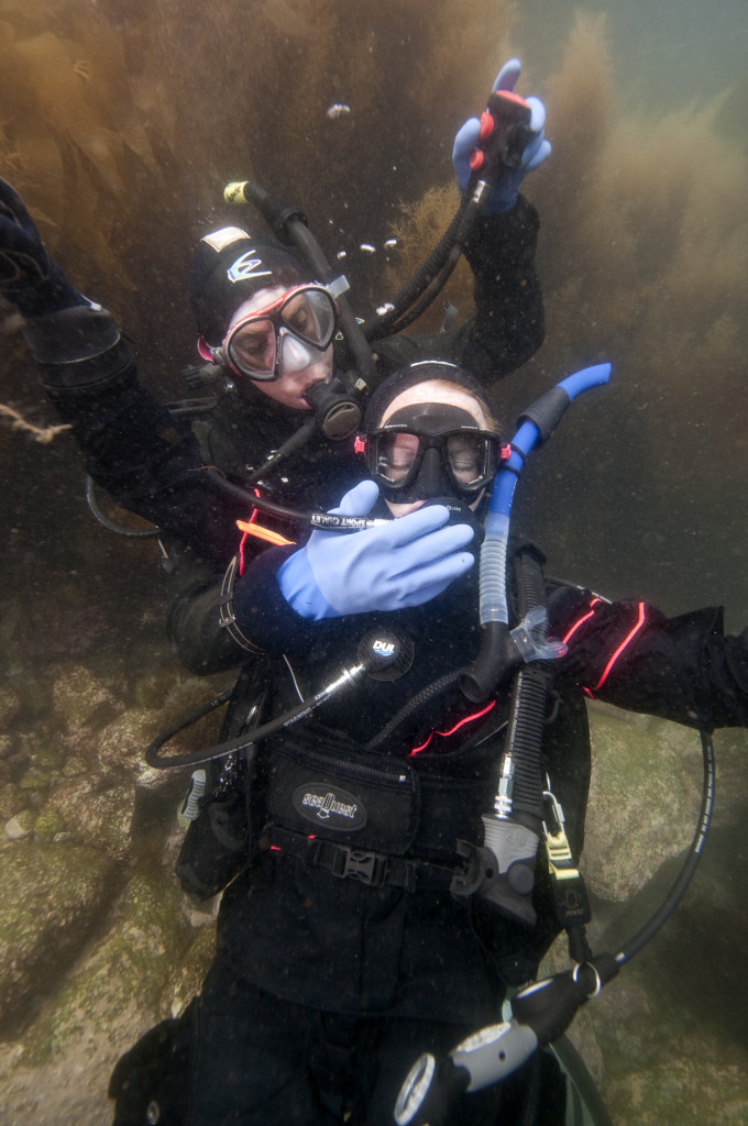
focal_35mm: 18
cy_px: 563
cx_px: 374
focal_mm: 12
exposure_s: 1/125
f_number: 5.6
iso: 200
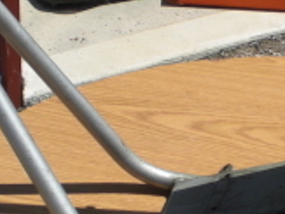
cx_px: 330
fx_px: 1226
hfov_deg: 13.0
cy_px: 72
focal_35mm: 149
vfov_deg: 9.9
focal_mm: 6.3
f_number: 4.4
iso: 50
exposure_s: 1/400
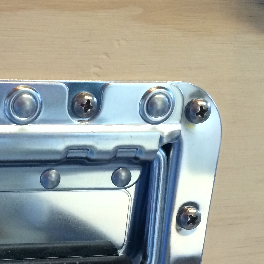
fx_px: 682
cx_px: -21
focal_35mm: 79
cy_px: 262
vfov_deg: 21.2
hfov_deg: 20.9
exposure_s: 1/30
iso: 200
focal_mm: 4.15
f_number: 2.2
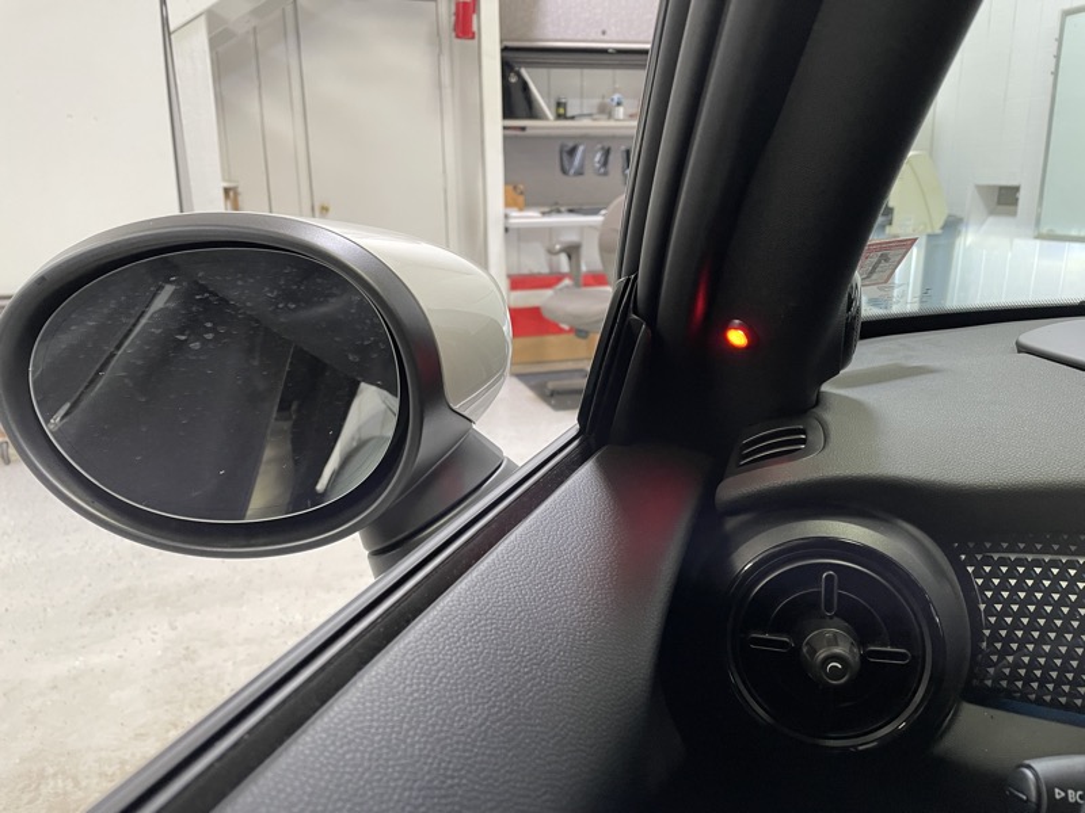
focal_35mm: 26
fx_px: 815
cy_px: 406
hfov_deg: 67.3
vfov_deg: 53.1
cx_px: 542
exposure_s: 1/60
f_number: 1.6
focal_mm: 4.2
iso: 125
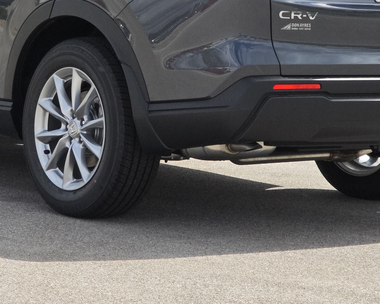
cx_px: 124
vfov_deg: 10.0
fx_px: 1721
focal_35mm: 153
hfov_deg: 12.6
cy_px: 17
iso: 50
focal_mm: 7.9
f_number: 2.4
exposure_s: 1/2222
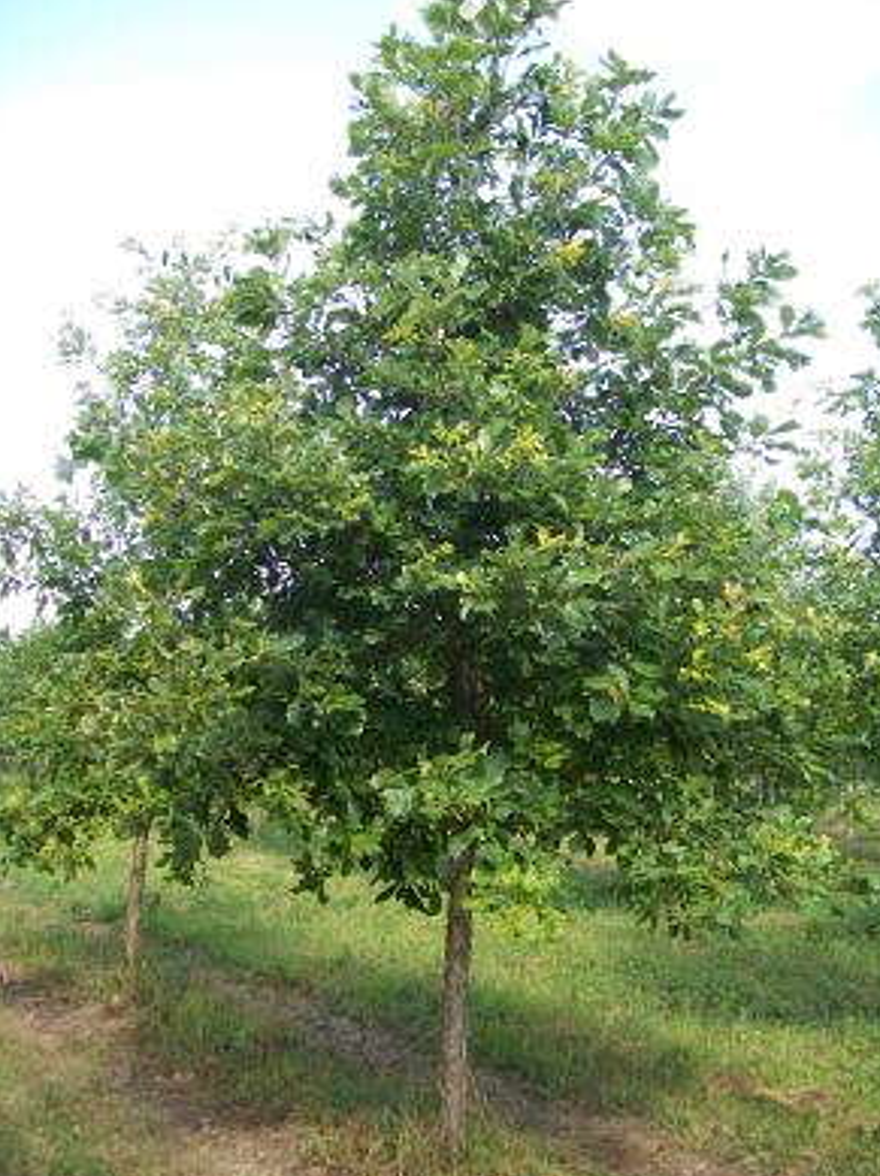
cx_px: 448
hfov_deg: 40.6
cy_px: 593
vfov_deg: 52.7
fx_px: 1188
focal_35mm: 35
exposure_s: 1/125
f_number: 2.7
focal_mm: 6.1
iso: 64
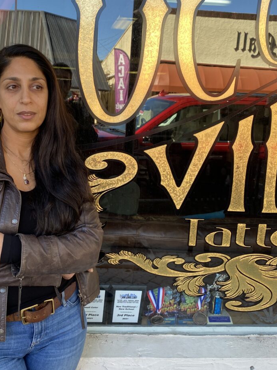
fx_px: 395
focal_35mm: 37
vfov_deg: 50.1
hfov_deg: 38.4
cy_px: 184
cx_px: 99
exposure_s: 1/122
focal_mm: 4.25
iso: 32
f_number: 1.8
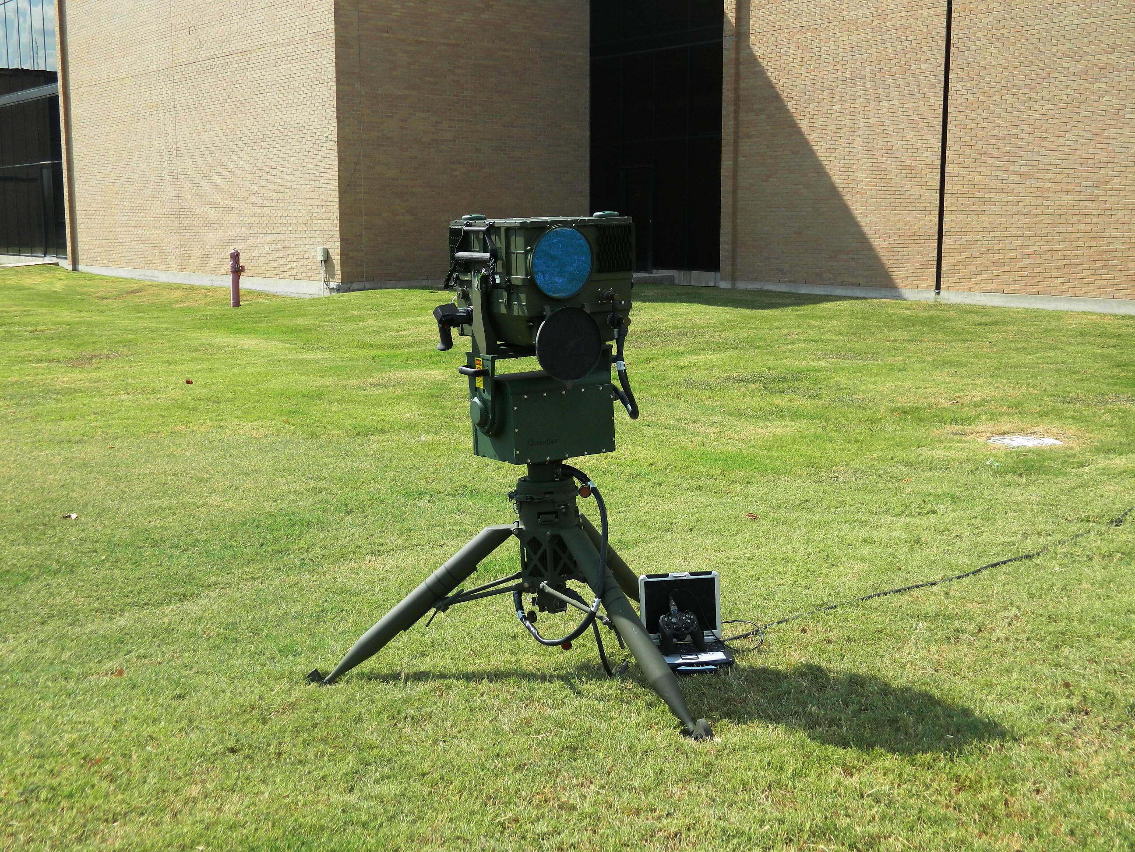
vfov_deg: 35.1
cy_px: 426
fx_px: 1344
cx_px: 568
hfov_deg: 45.8
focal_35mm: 41
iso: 80
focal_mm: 7.3
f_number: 3.5
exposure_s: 1/640
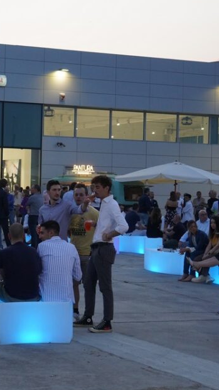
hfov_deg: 14.8
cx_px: -44
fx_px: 816
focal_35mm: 79
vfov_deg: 26.8
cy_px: 174
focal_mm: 39
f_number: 5
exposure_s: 1/200
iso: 2000
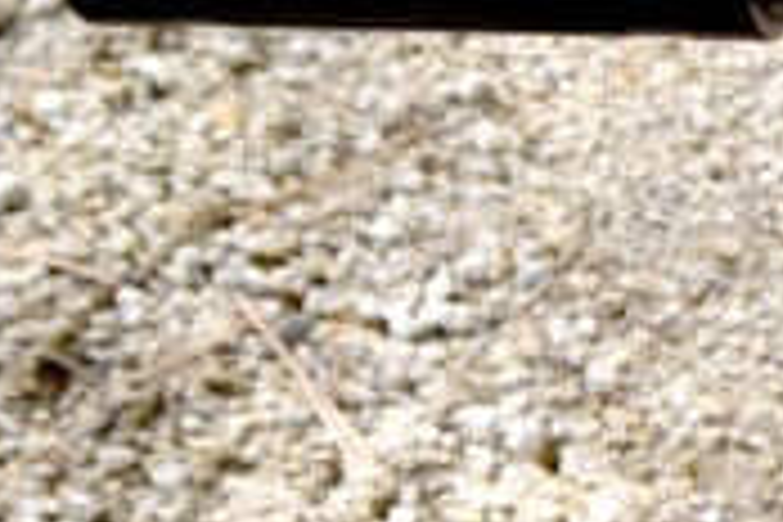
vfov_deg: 4.4
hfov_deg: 5.9
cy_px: 760
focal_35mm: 310
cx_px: 2722
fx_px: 6742
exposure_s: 1/3200
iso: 1250
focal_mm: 40
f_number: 6.3
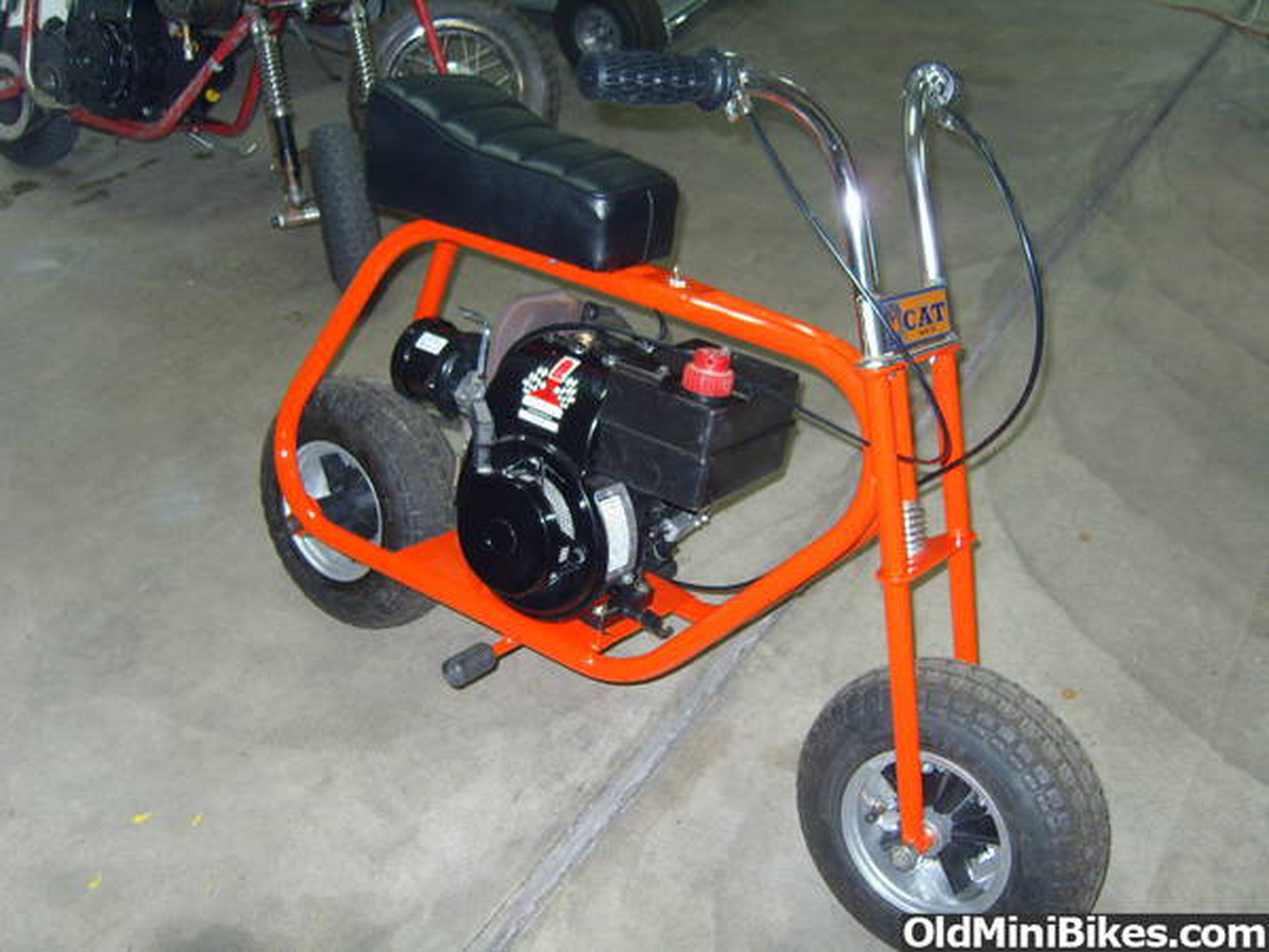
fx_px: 1283
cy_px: 476
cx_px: 634
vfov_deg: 40.7
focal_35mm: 35
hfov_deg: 52.6
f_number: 2.8
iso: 133
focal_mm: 7.4
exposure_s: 1/30
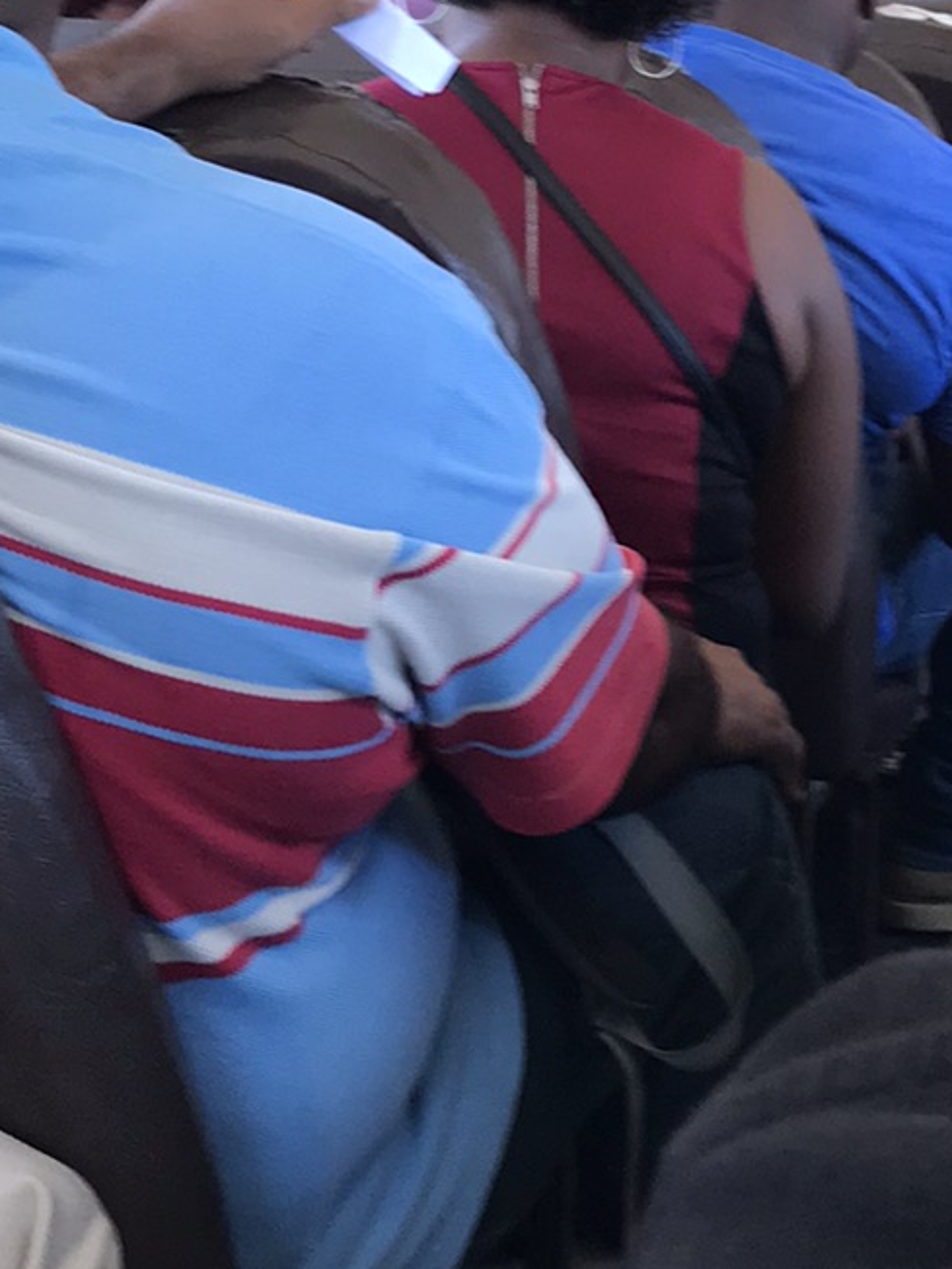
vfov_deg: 22.1
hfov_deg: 16.4
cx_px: 991
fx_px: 3227
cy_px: 381
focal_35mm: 88
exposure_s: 1/60
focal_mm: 3.99
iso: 32
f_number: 1.8
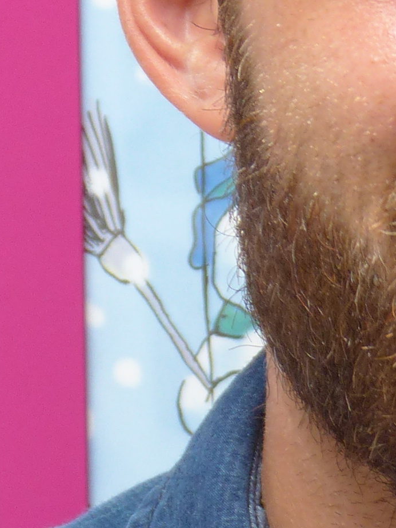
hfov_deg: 3.2
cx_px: 661
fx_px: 7062
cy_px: 114
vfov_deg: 4.3
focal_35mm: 463
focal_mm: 19.2
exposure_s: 1/60
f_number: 2.8
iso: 100
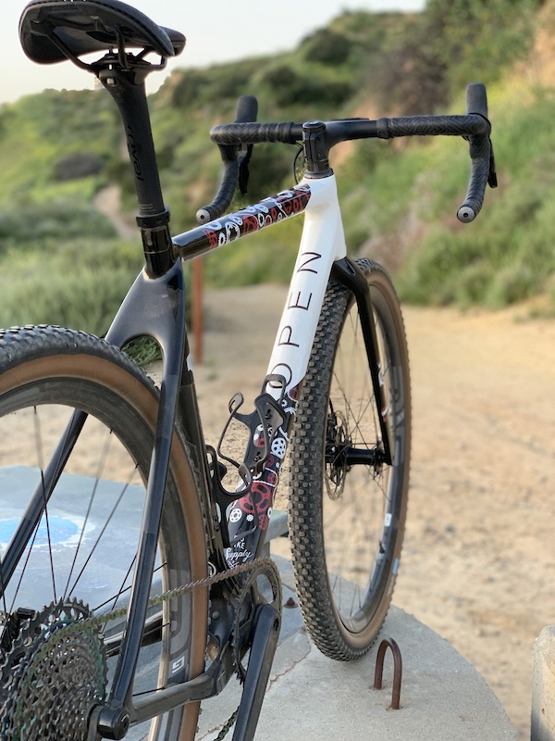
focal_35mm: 52
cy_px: 370
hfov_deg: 28.0
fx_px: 1112
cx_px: 278
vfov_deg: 36.8
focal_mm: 6
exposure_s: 1/73
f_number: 2.4
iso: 125
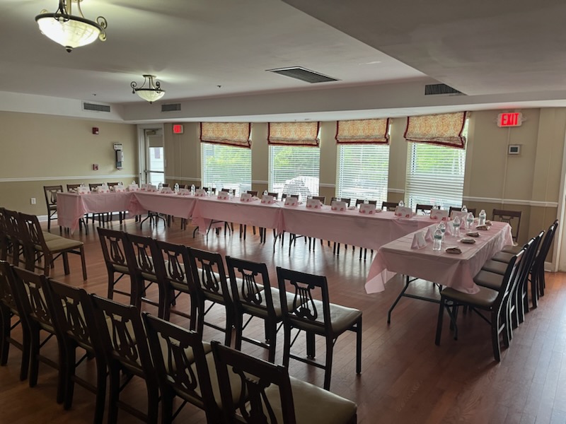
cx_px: 283
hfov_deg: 67.3
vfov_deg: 53.1
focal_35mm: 26
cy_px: 212
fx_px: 425
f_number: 1.6
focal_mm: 5.1
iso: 125
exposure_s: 1/86
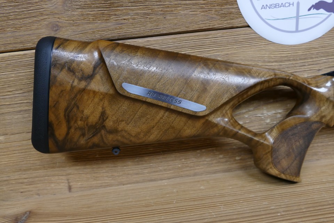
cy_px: 112
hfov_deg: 61.9
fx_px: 278
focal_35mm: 30
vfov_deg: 43.6
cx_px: 167
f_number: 3
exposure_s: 1/80
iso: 640
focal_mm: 10.85
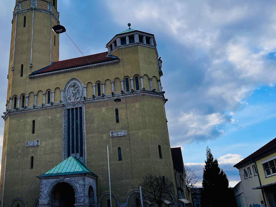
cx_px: 86
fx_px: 303
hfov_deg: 48.0
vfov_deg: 37.6
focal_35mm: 38
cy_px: 81
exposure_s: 1/1517
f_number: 1.6
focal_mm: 5.1
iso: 50
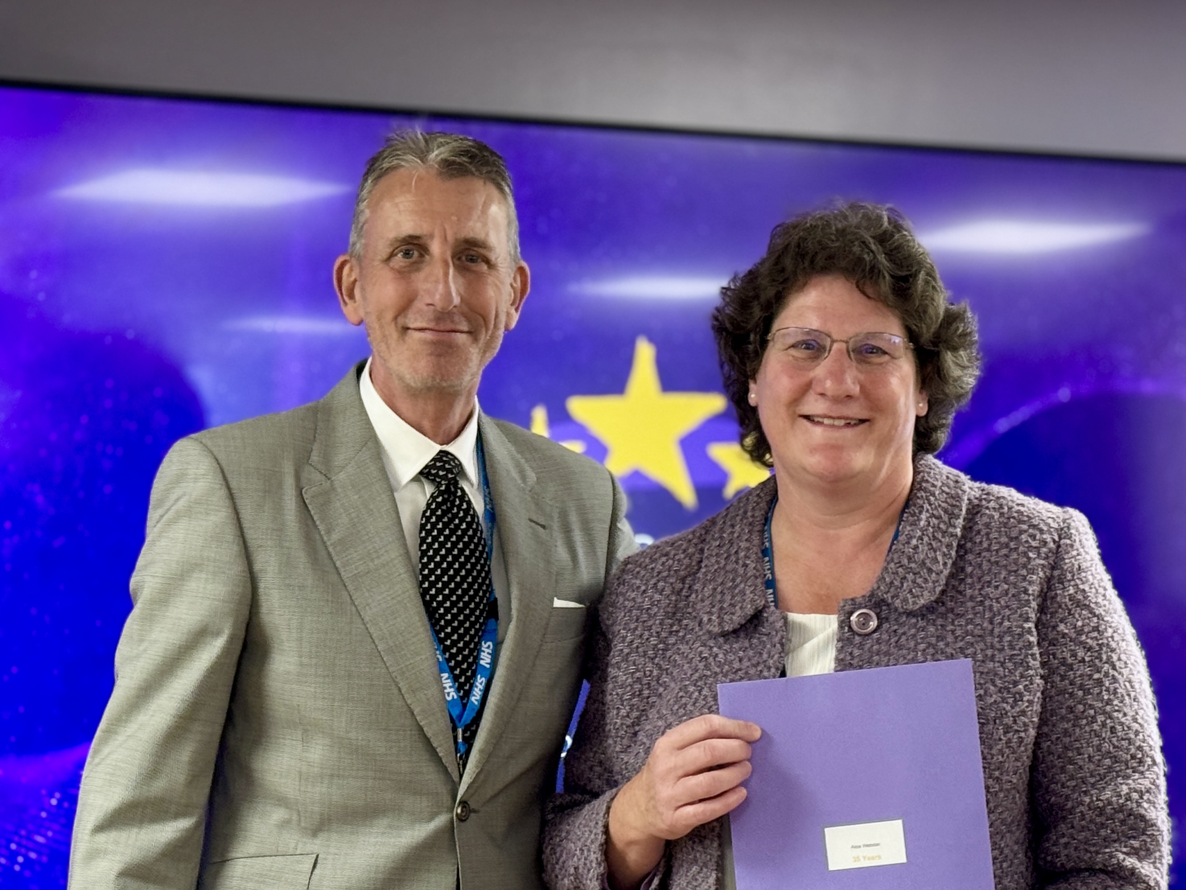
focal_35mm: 61
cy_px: 497
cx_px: 622
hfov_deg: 31.7
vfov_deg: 24.0
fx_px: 2090
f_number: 1.78
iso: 200
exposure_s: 1/50
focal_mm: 6.76
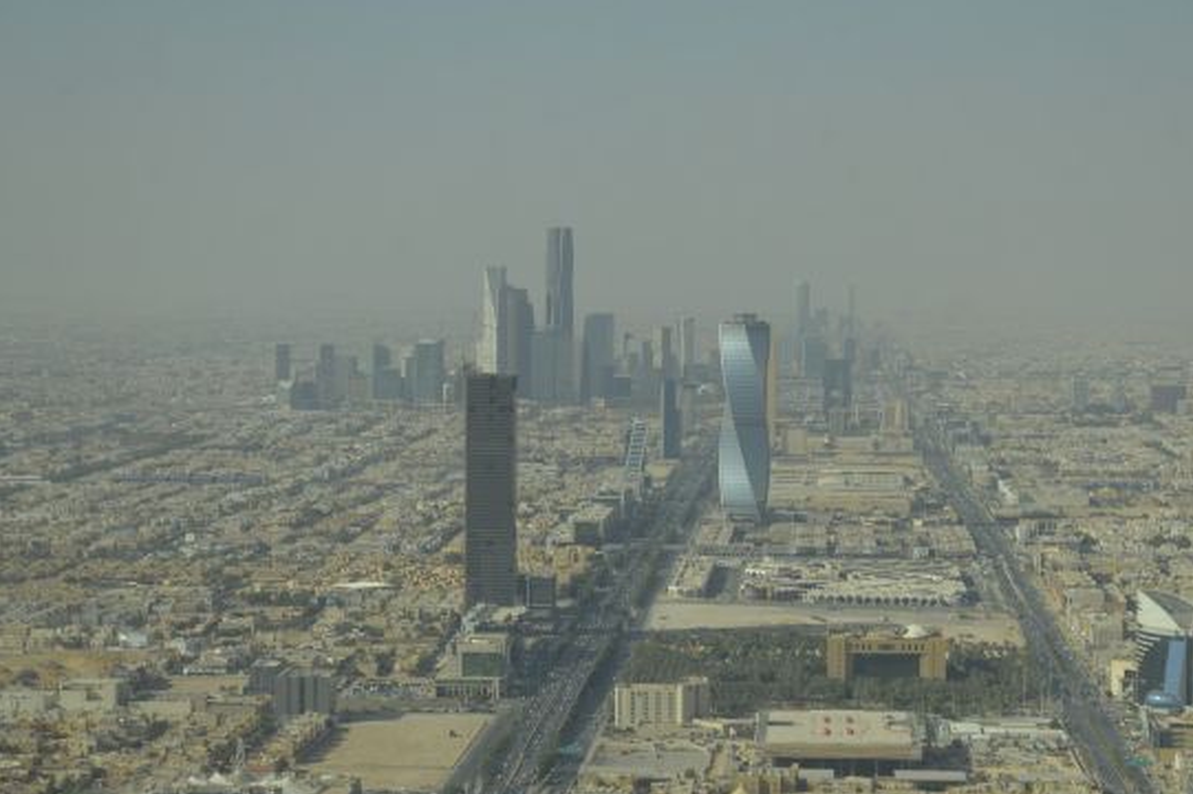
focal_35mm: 92
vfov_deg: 14.9
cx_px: 657
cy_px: 429
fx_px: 3032
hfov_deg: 22.3
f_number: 8
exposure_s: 1/250
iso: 100
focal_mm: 55
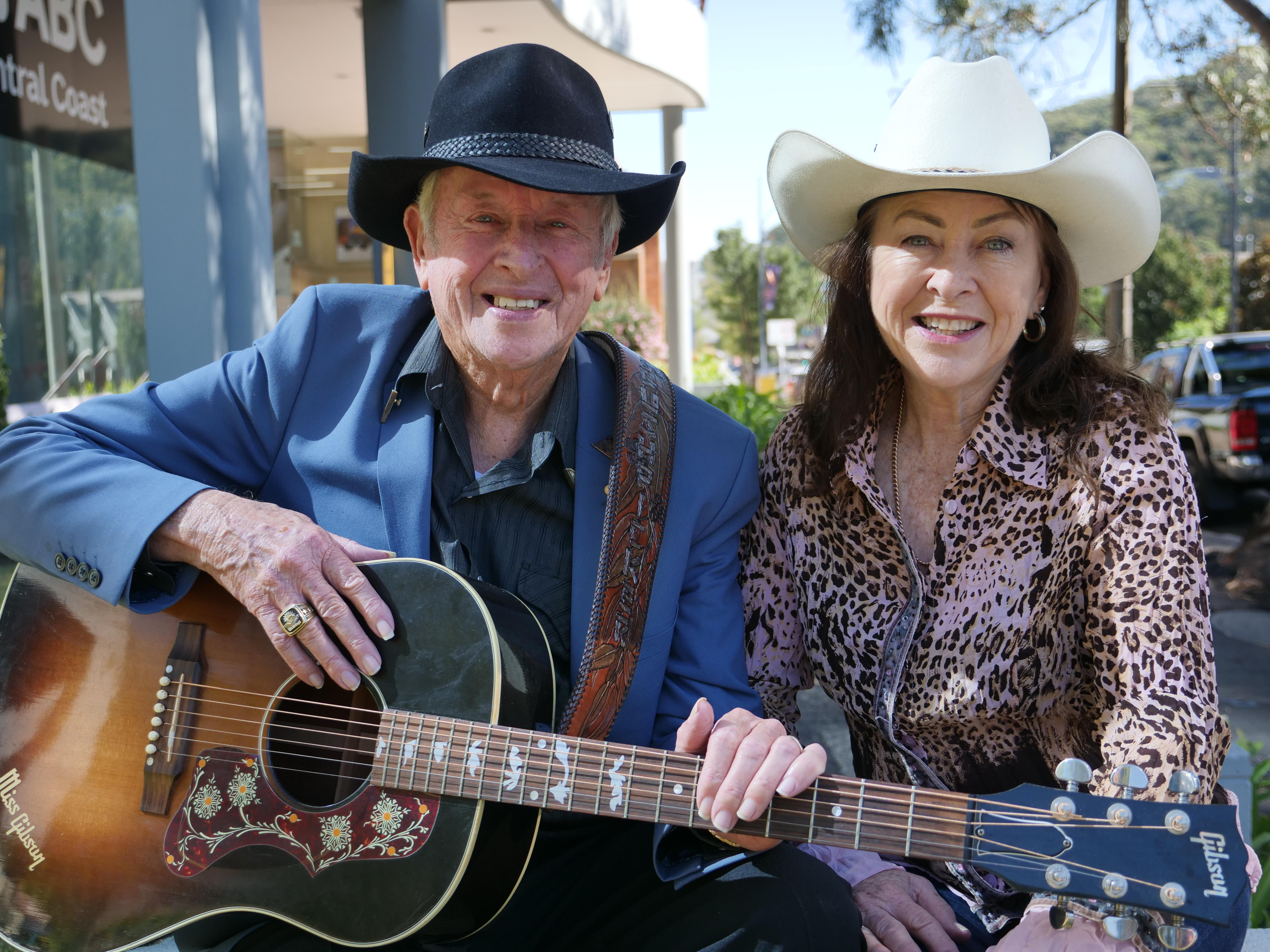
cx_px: 635
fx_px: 1468
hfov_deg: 46.8
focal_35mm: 40
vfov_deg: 36.0
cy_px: 476
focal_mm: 20
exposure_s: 1/640
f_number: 3.2
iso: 200
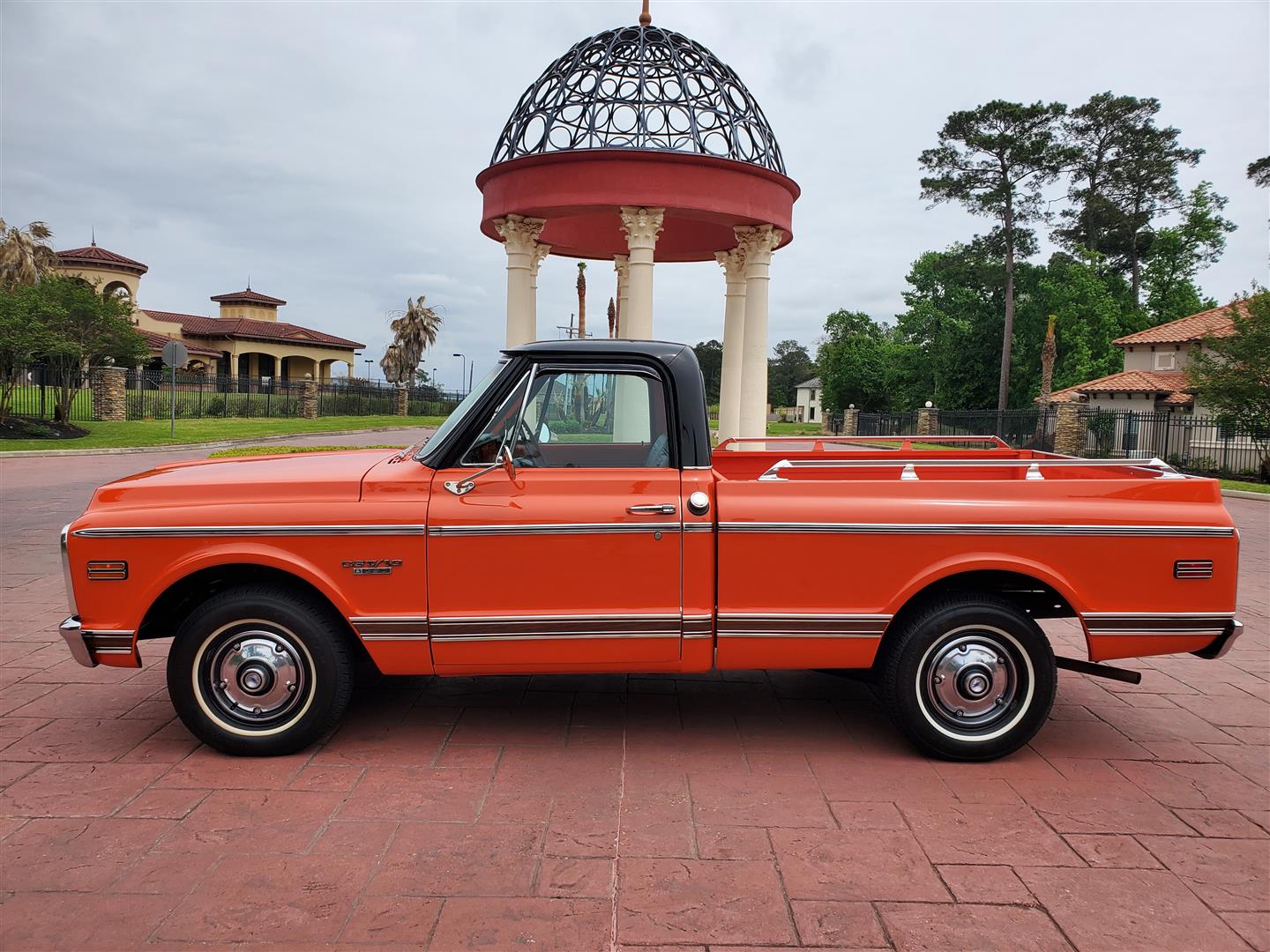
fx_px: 954
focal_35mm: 26
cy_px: 476
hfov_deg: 67.3
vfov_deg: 53.1
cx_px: 635
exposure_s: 1/1442
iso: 50
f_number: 2.4
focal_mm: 4.3
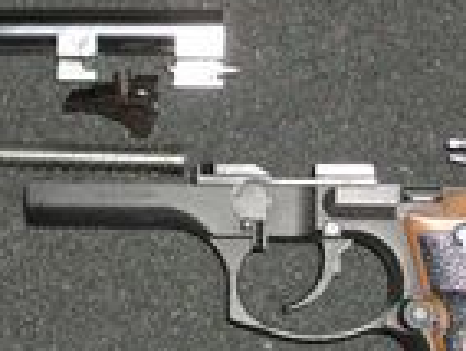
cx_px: 174
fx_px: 1659
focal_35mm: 123
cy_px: 192
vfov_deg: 12.1
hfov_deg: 16.0
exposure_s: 1/60
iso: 200
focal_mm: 8.8
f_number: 3.6
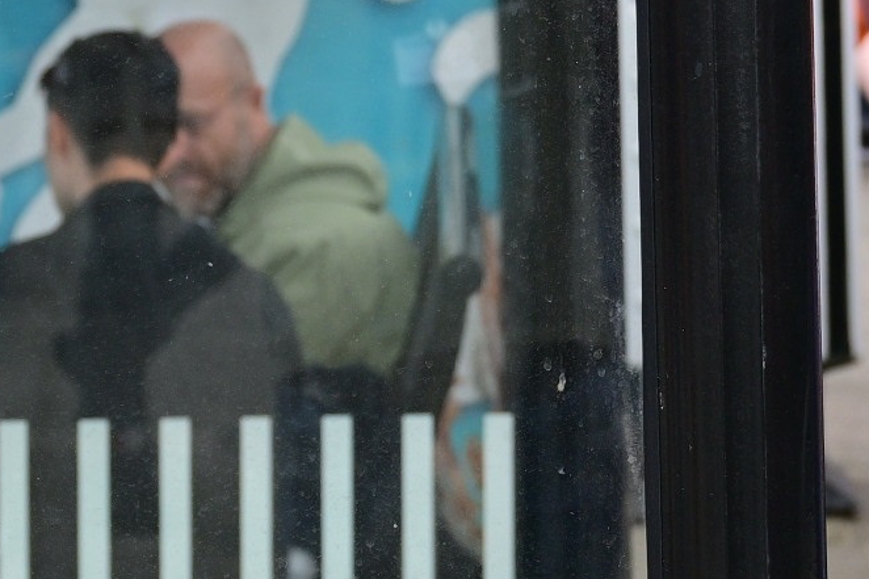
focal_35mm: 287
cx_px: 885
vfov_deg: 4.7
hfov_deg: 7.1
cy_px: -867
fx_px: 6926
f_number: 4
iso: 100
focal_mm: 46
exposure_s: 1/640
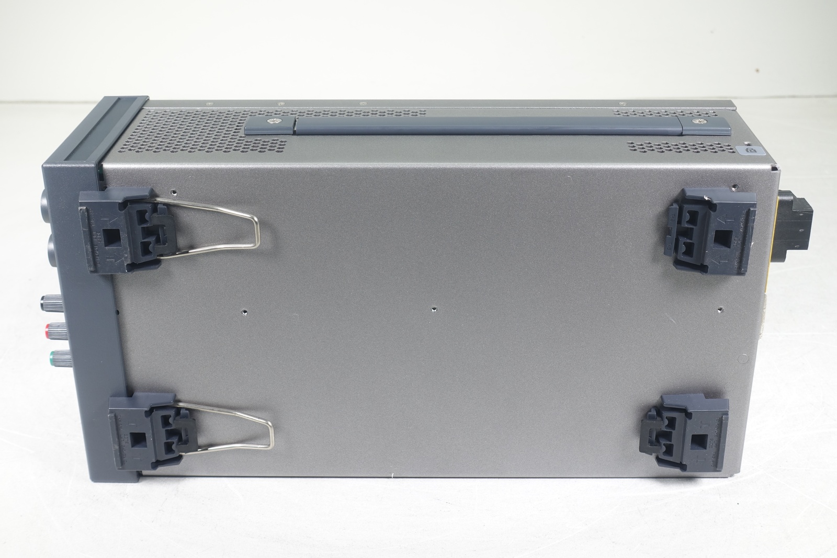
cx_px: 418
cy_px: 279
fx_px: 1209
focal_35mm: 52
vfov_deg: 26.0
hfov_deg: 38.2
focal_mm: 19.1
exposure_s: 1/80
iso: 125
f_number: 4.5
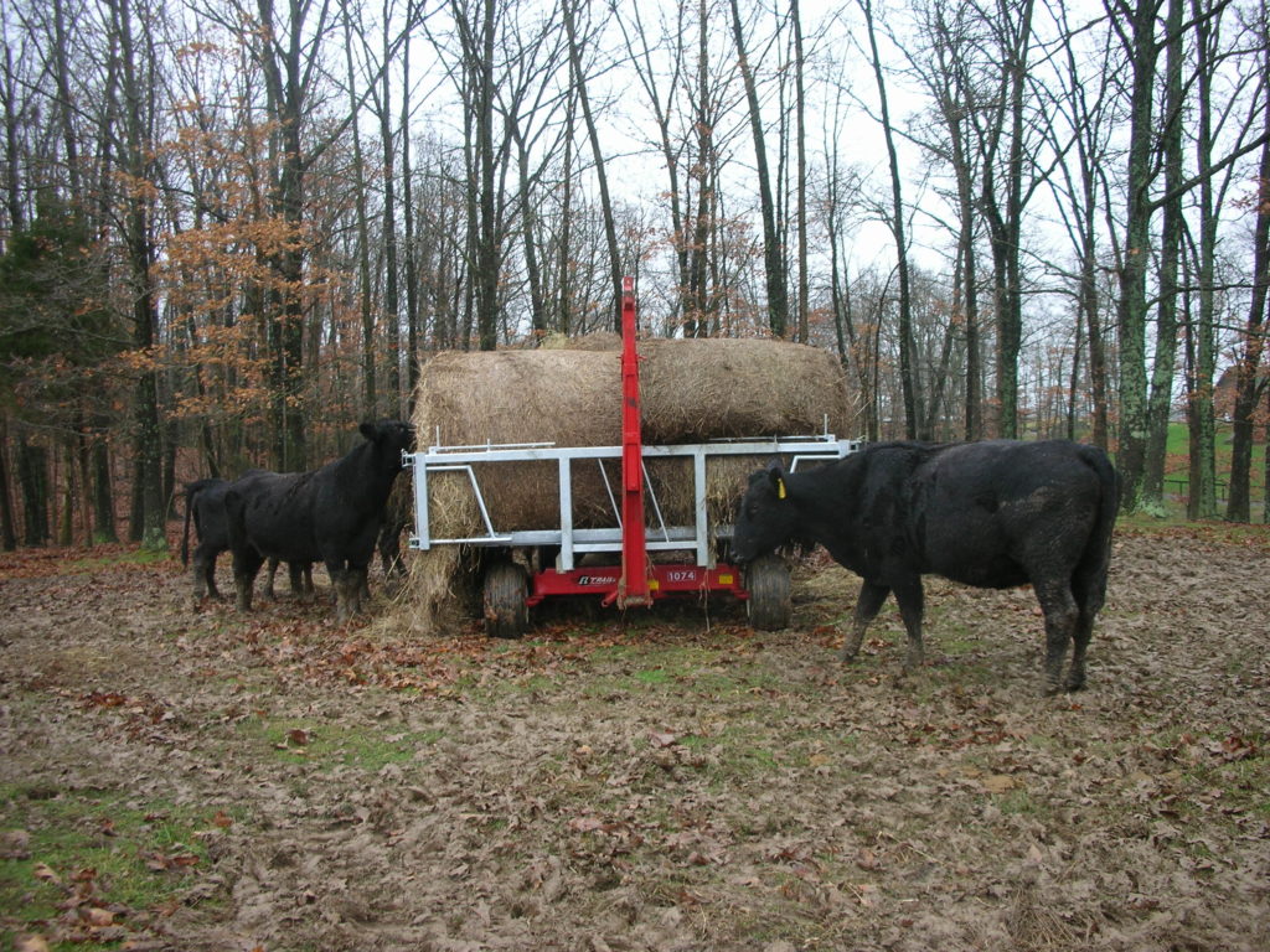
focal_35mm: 35
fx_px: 1284
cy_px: 476
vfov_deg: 40.7
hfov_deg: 52.6
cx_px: 635
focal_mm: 5.8
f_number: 3
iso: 50
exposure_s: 1/44.4
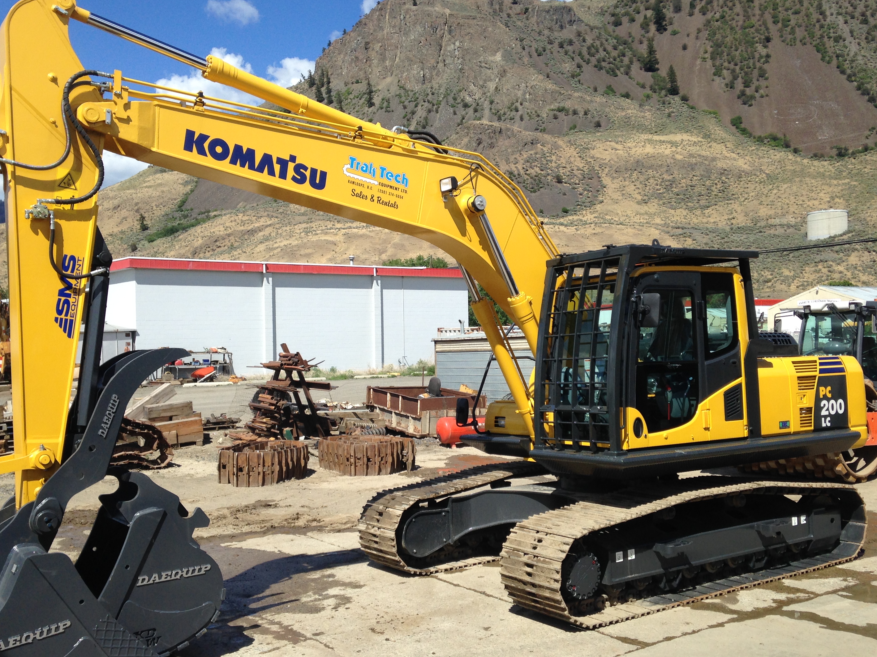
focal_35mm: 38
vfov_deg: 37.7
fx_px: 963
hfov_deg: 49.0
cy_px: 338
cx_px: 425
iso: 50
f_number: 2.4
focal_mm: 4.12
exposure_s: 1/1748
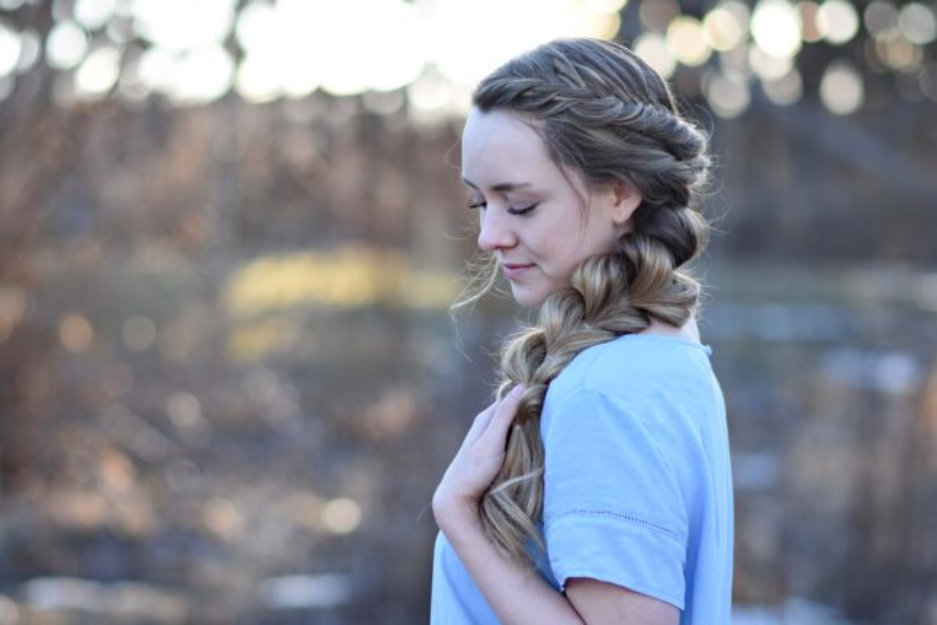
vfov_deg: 10.8
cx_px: 468
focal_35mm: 128
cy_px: 312
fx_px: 3319
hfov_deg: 16.1
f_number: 2.2
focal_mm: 85
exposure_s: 1/640
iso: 200
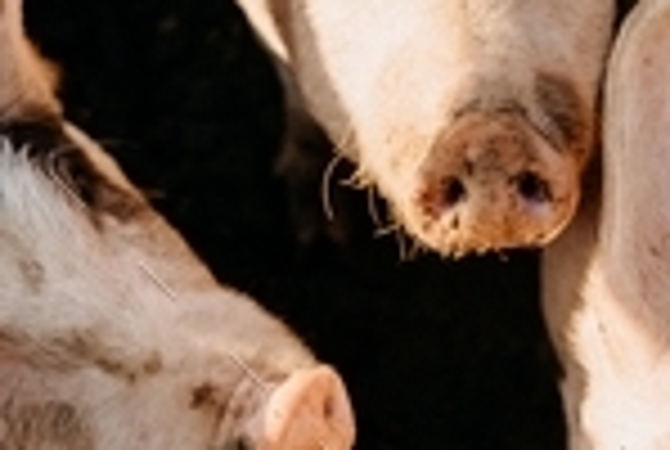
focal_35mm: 95
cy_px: 130
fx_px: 1772
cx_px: 450
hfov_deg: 21.3
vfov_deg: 14.4
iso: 200
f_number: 2.2
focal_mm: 24
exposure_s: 1/2000
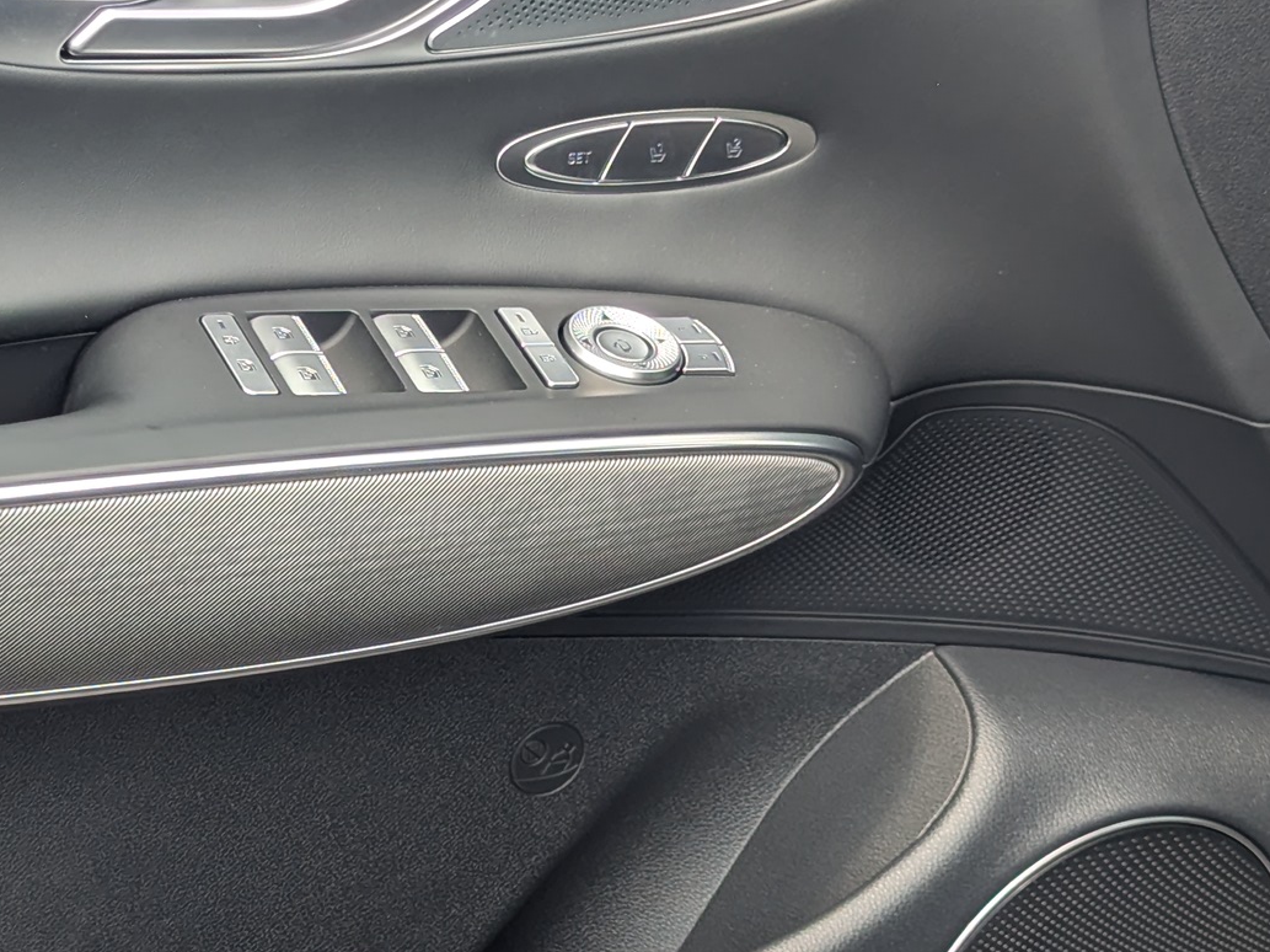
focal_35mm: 119
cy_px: 605
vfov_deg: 12.4
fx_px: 4364
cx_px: 134
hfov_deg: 16.3
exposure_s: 1/363
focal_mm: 6.81
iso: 53
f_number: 1.85
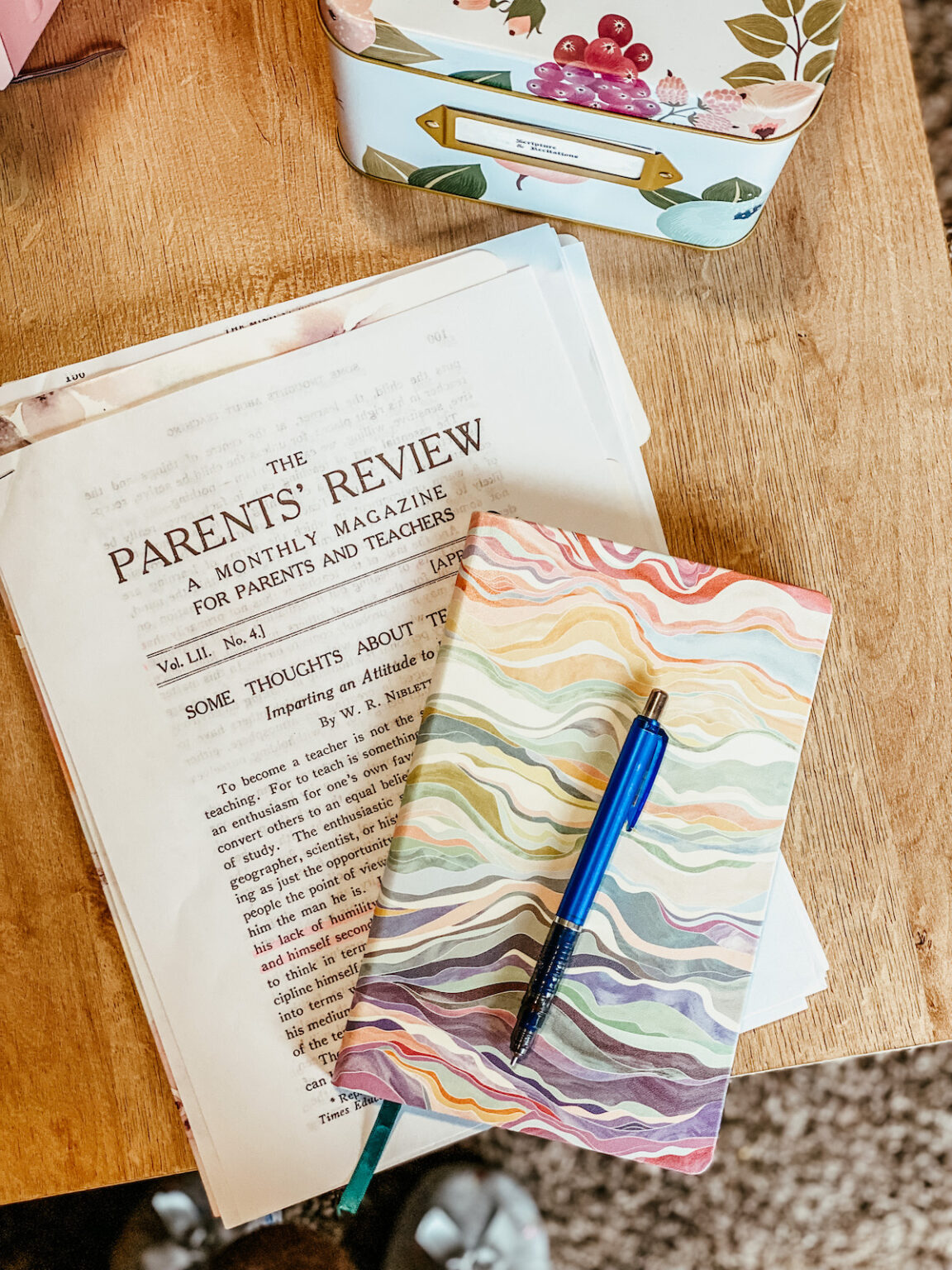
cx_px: 476
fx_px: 1907
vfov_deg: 36.8
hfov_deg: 28.0
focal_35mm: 52
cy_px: 635
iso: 125
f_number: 2
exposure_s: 1/40
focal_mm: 6
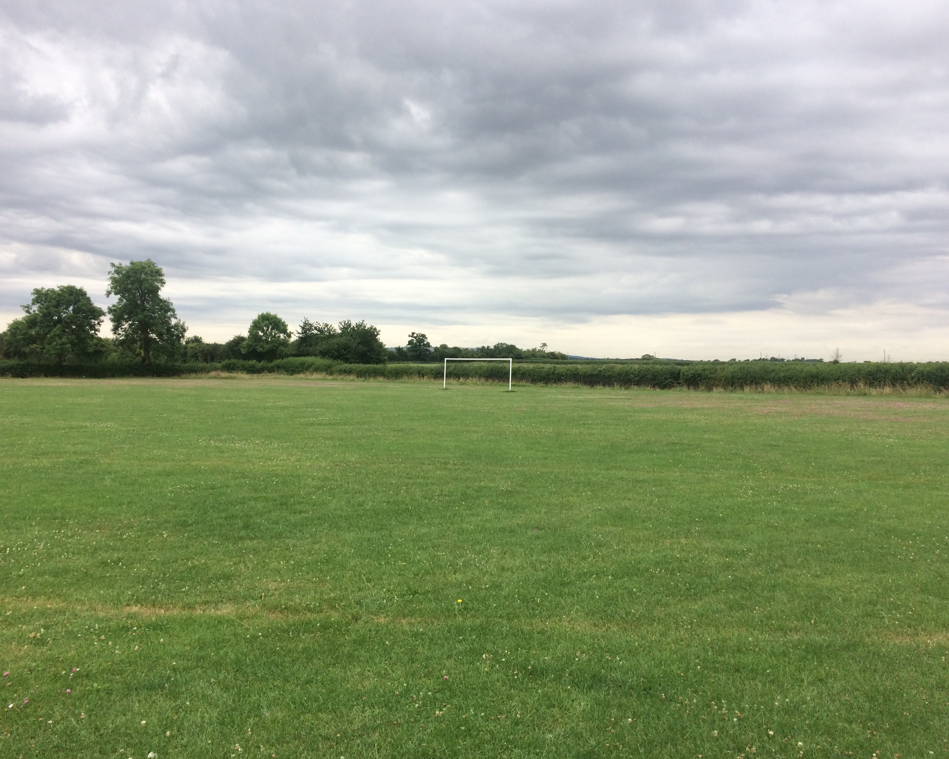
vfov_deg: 47.1
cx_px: 445
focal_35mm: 31
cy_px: 373
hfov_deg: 57.1
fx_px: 871
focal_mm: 4.15
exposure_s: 1/1001
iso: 32
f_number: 2.2
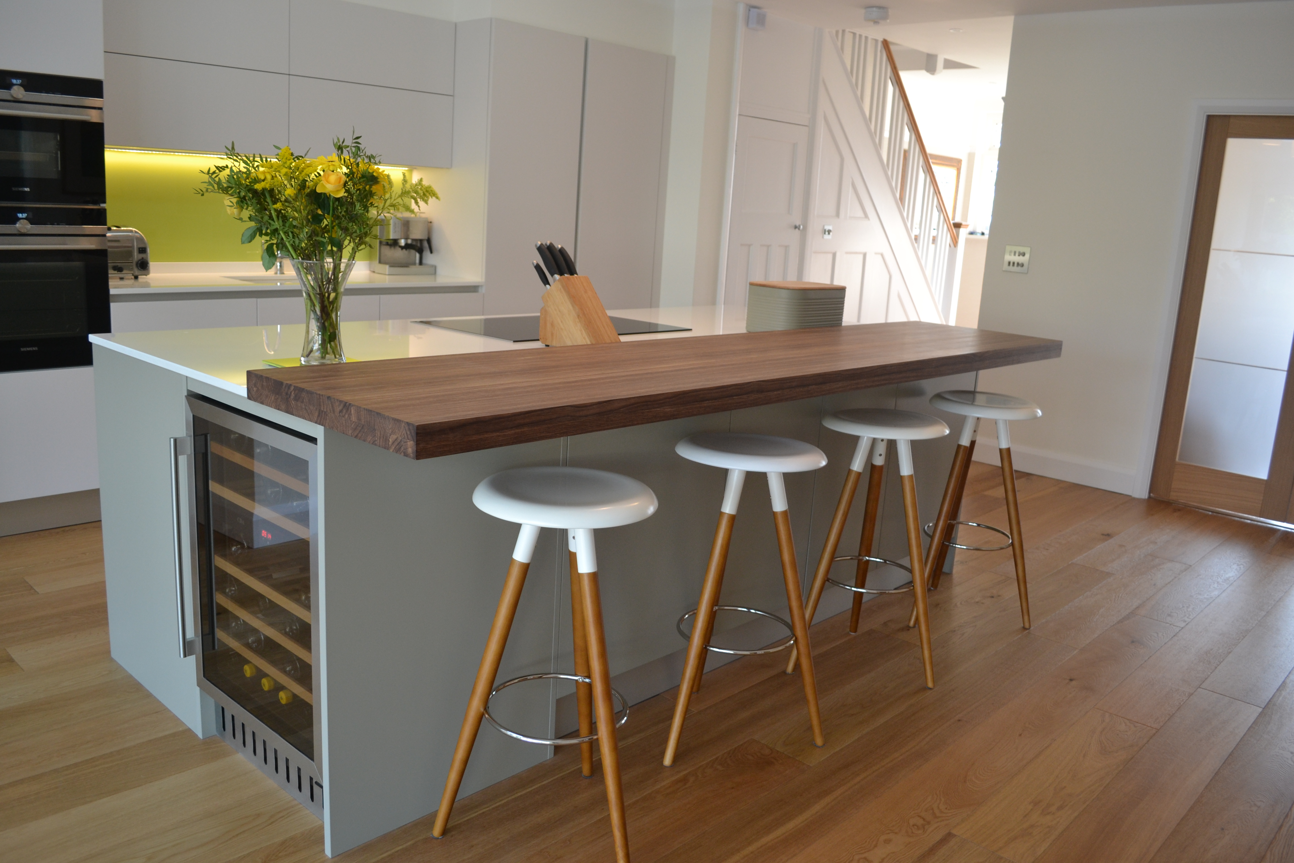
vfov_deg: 47.9
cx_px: 647
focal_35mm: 27
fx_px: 970
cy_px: 432
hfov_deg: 67.4
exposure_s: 1/50
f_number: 3.5
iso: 400
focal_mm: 18
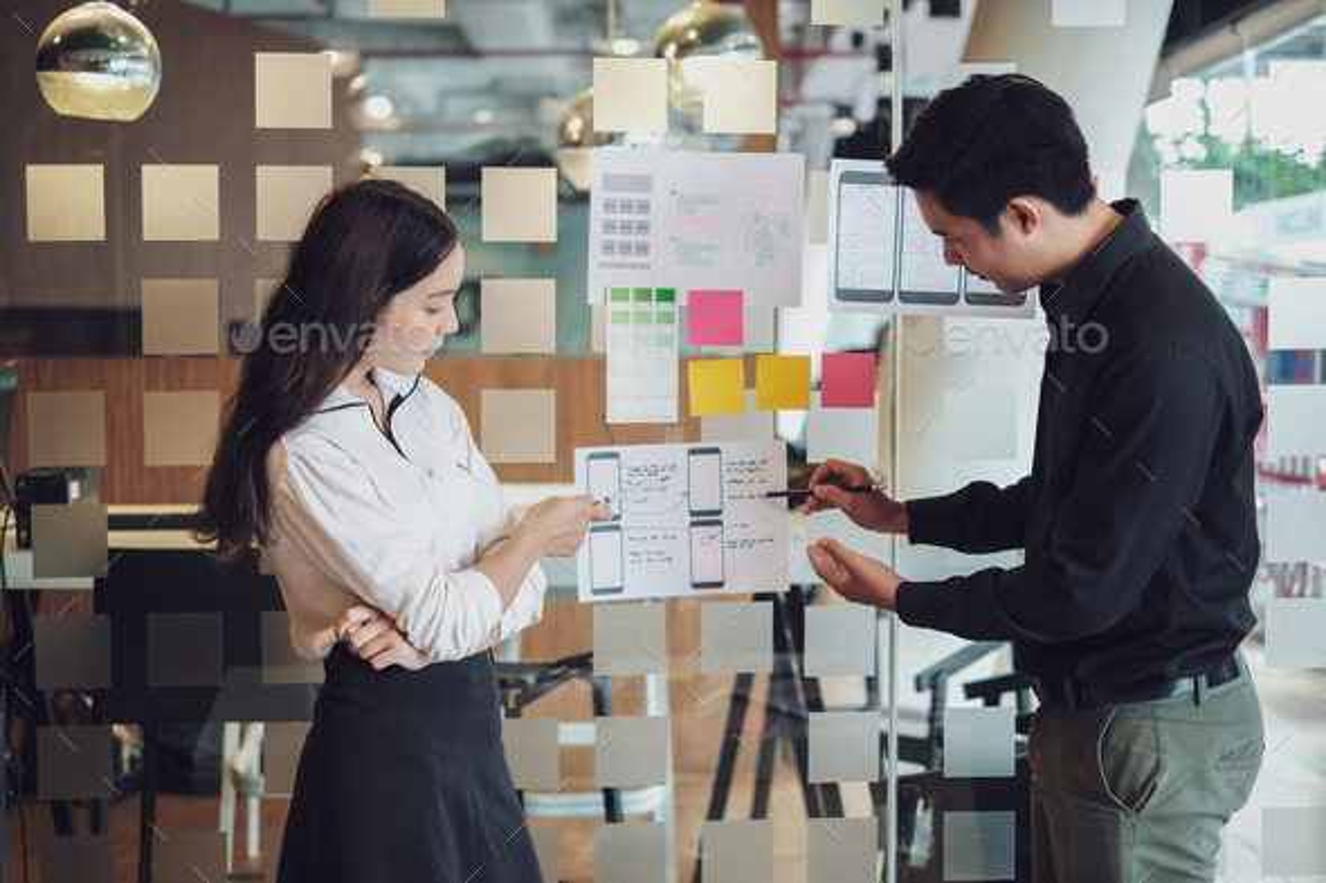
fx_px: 1952
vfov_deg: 25.5
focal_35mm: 53
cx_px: 663
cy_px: 442
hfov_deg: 37.5
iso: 320
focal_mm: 35
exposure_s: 1/160
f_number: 1.6
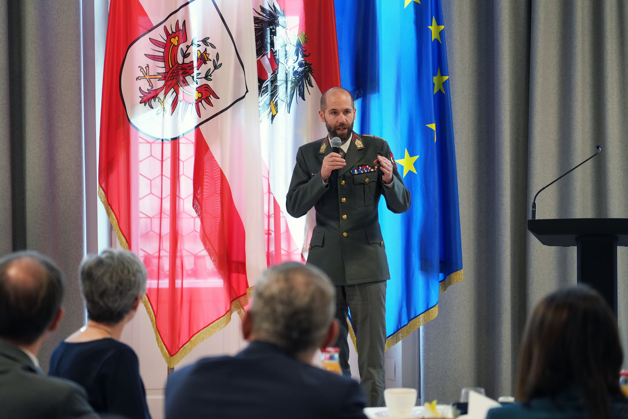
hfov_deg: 19.5
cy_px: 210
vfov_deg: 13.0
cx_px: 314
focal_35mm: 105
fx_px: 1832
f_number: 4
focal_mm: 105
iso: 2500
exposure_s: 1/200
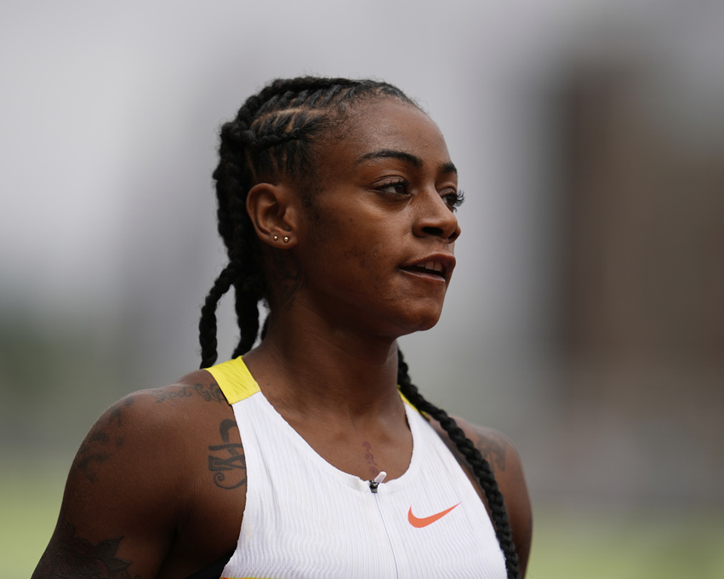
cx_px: 371
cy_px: 289
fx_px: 9681
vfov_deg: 3.4
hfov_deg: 4.3
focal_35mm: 452
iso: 125
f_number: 2.8
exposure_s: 1/2500
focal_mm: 400
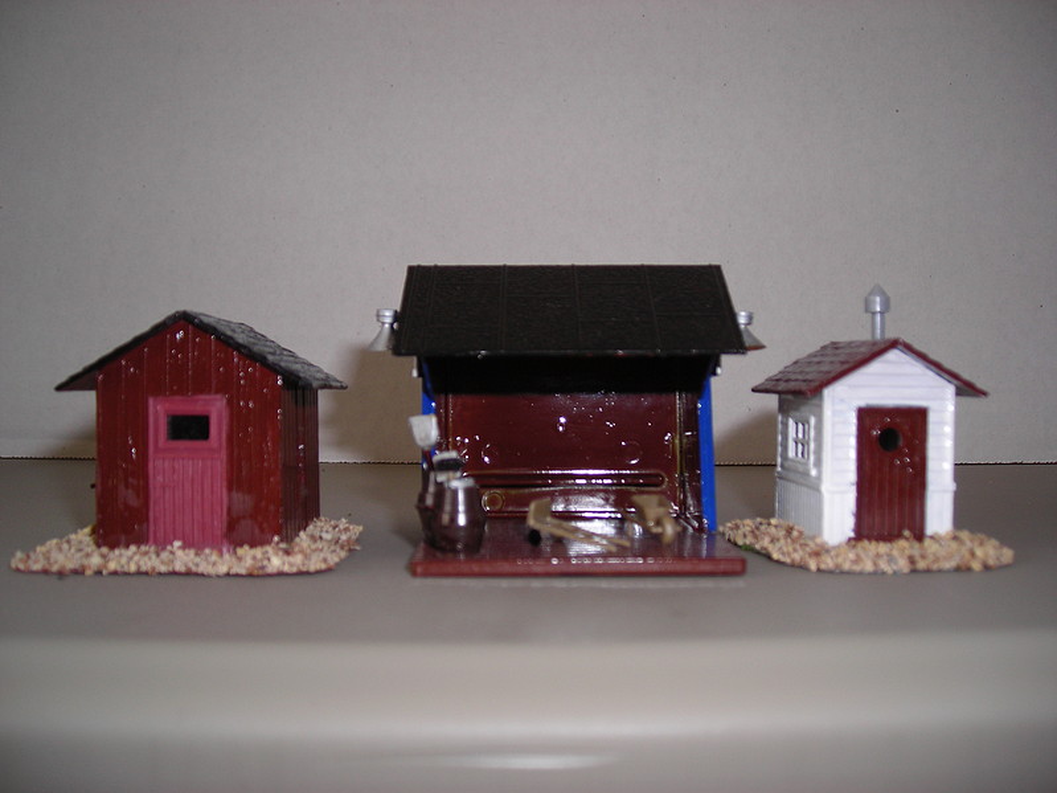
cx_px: 528
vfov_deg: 37.7
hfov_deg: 49.0
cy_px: 396
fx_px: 1160
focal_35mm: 38
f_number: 3.2
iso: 50
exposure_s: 1/60.1
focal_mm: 6.3
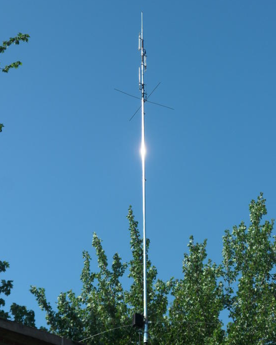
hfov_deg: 12.5
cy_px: 166
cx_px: 137
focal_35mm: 123
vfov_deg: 15.6
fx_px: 1256
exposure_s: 1/500
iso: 80
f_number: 5
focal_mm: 19.6
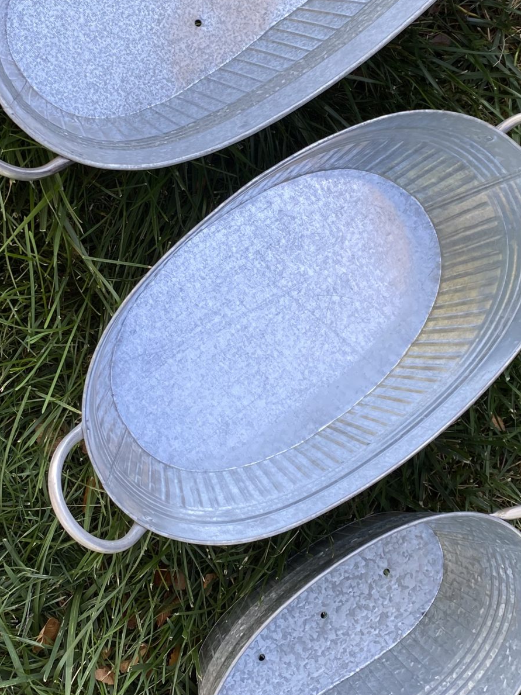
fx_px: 1124
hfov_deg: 26.1
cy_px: 208
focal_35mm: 56
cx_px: 241
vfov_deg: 33.9
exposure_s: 1/138
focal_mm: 4.25
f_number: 1.8
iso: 32
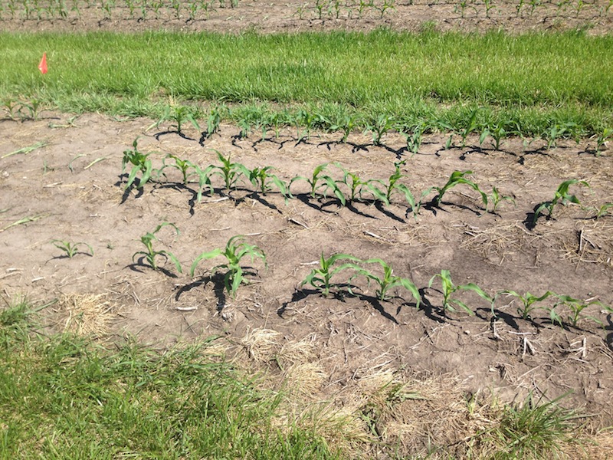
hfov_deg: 55.4
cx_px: 306
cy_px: 230
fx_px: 584
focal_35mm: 33
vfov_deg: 42.9
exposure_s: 1/1085
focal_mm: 4.12
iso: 50
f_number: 2.4
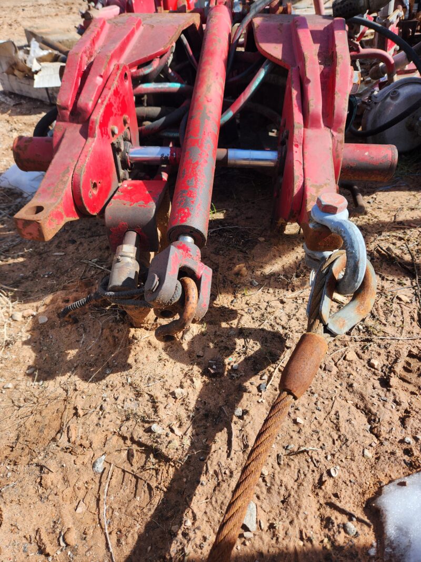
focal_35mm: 23
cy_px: 281
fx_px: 373
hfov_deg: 58.9
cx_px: 210
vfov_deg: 73.9
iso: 20
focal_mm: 5.4
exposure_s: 1/730
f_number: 1.8
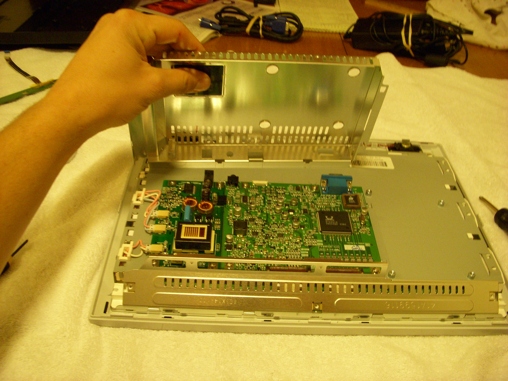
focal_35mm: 38
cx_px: 254
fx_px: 558
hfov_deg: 49.0
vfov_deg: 37.7
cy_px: 190
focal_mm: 6.3
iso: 400
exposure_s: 1/8
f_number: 3.3
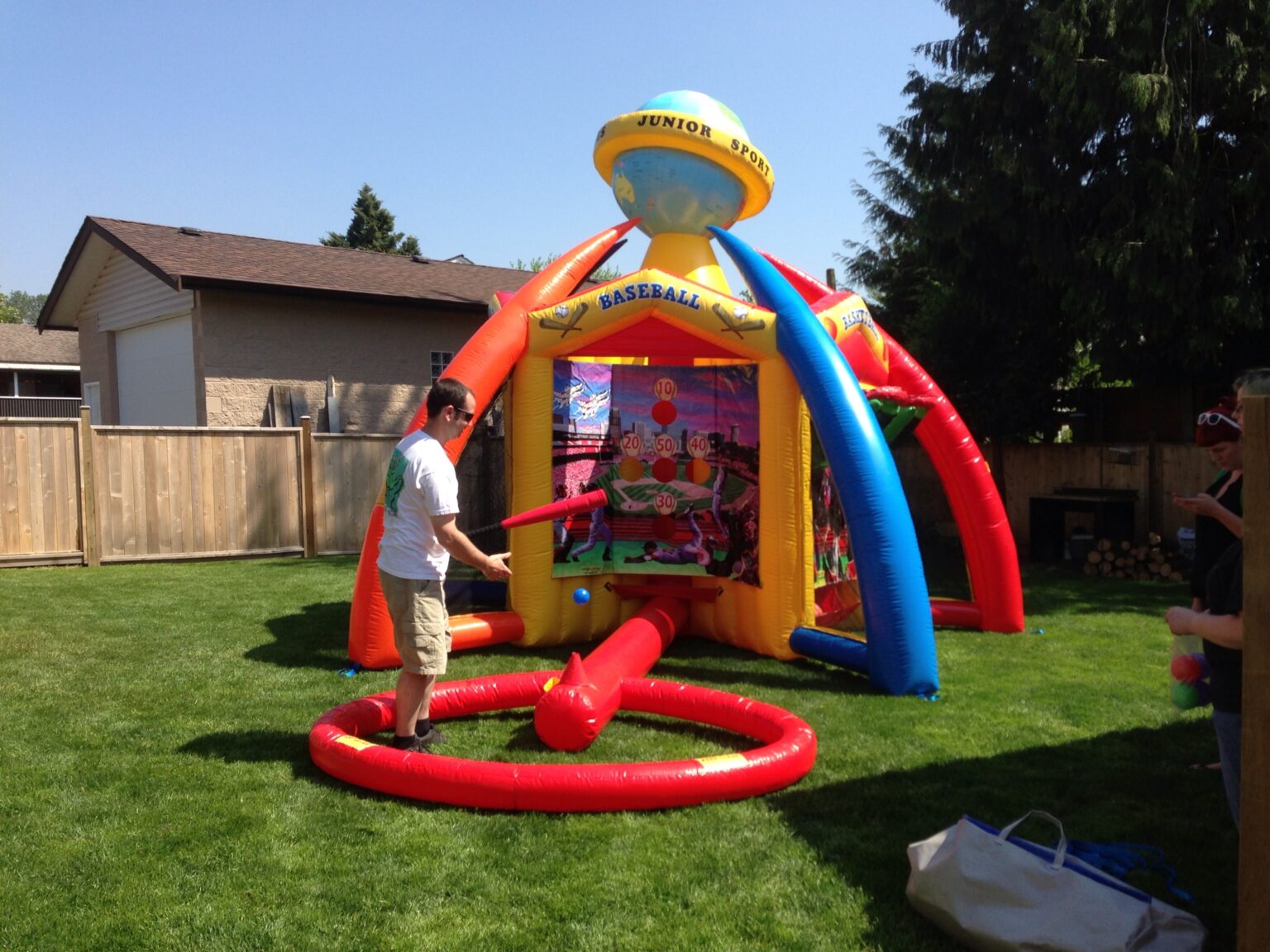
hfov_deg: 55.4
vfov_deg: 42.9
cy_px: 476
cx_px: 635
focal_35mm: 33
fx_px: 1211
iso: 50
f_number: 2.4
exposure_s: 1/951
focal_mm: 4.13
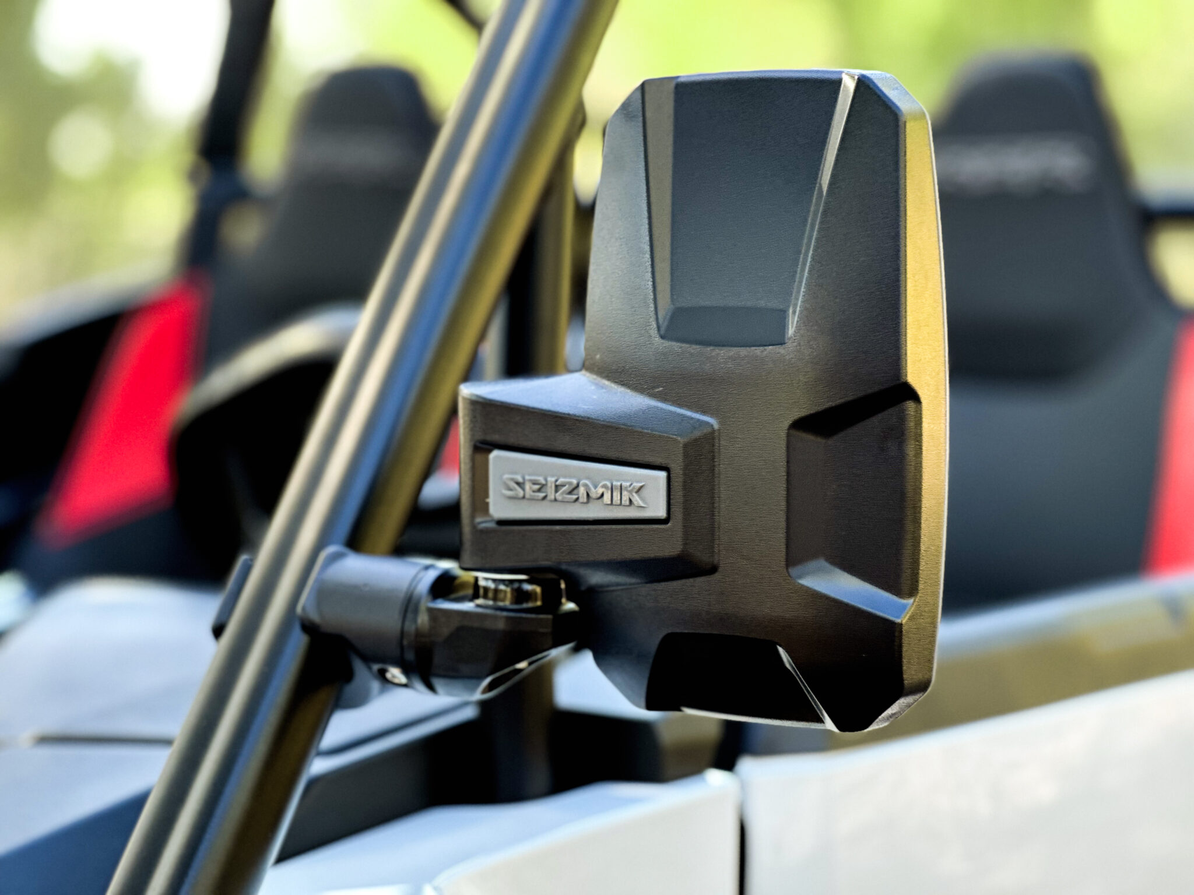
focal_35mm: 77
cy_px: 448
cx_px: 597
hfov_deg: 25.3
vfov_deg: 19.1
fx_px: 2656
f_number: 2.8
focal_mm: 9
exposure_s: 1/121
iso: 250
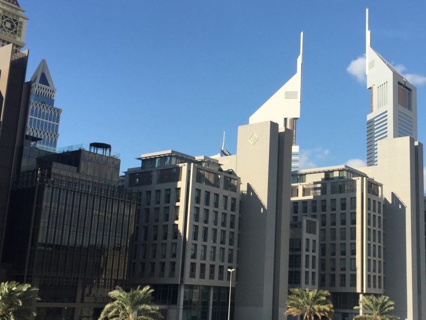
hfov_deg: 39.1
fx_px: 591
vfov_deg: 30.3
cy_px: 167
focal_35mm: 48
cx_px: 292
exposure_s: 1/1980
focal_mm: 4.15
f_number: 2.2
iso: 32
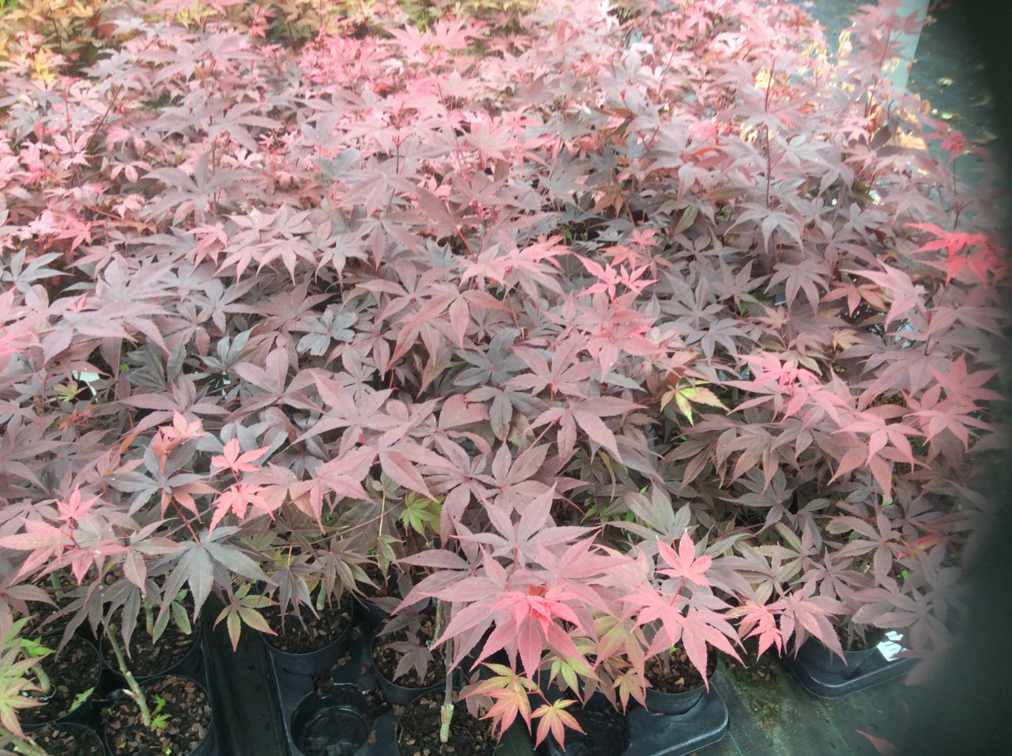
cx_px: 506
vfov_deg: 44.0
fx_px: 934
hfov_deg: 56.9
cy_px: 378
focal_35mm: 32
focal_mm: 3.3
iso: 32
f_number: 2.4
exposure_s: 1/25
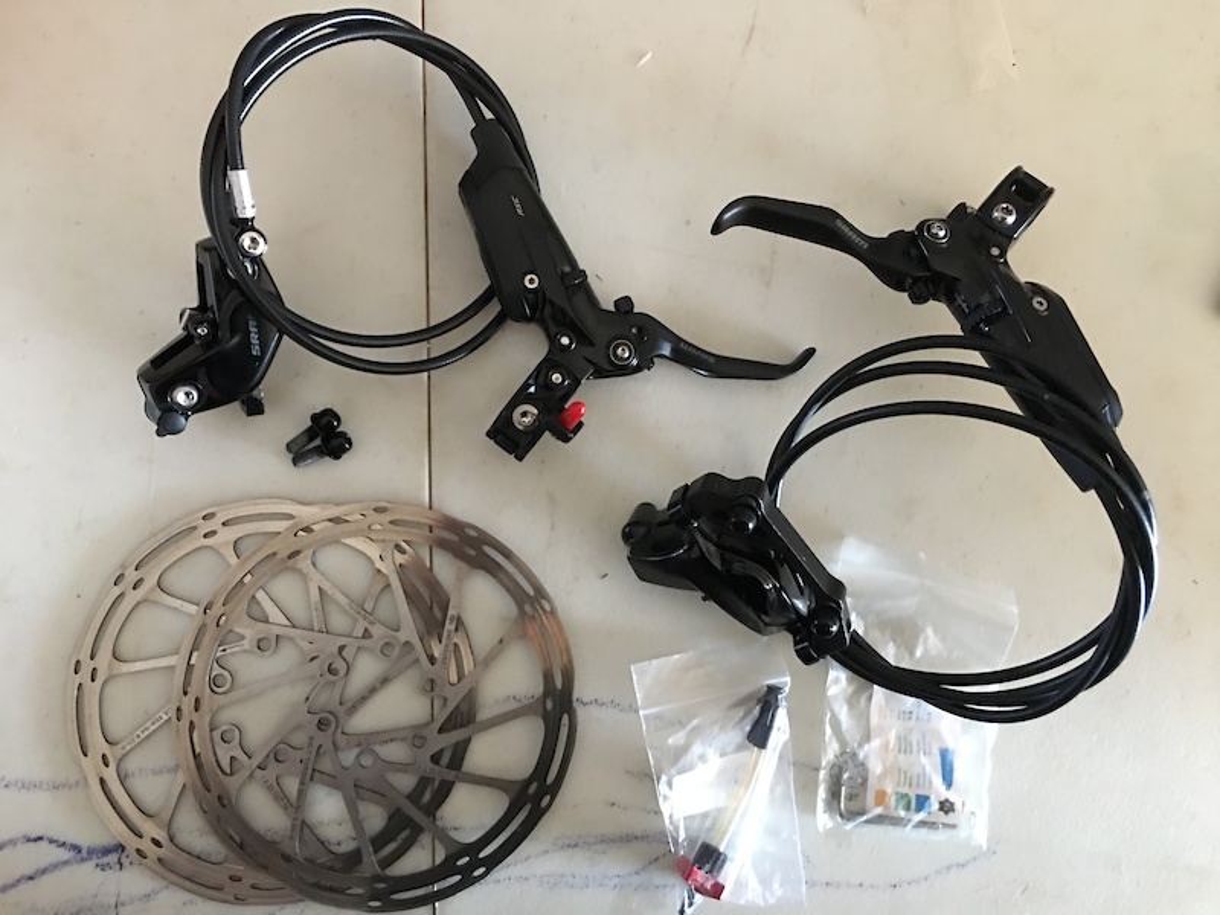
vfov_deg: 48.2
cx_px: 610
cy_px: 458
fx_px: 1022
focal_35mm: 29
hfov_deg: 61.7
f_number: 2.2
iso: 80
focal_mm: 4.15
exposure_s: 1/4
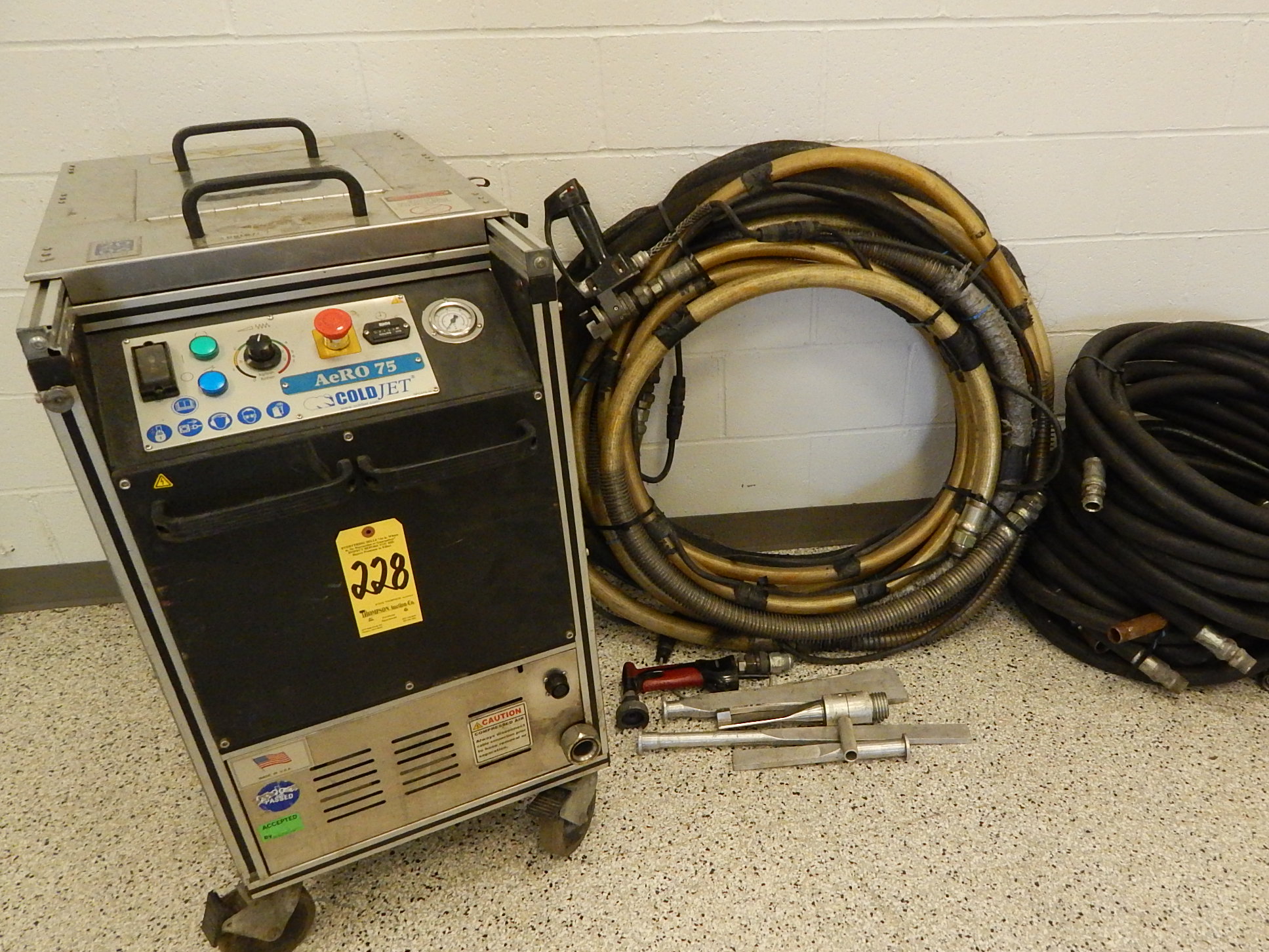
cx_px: 724
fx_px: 990
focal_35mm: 27
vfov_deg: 51.3
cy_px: 522
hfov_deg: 65.0
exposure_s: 1/25
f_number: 3
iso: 200
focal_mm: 4
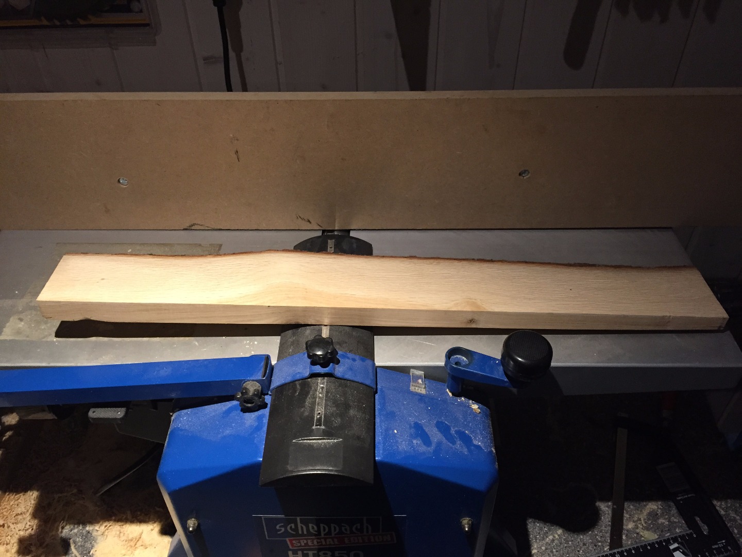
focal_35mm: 29
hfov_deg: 61.7
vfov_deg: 48.2
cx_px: 371
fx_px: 622
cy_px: 278
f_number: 2.2
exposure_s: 1/30
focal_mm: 4.15
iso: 160
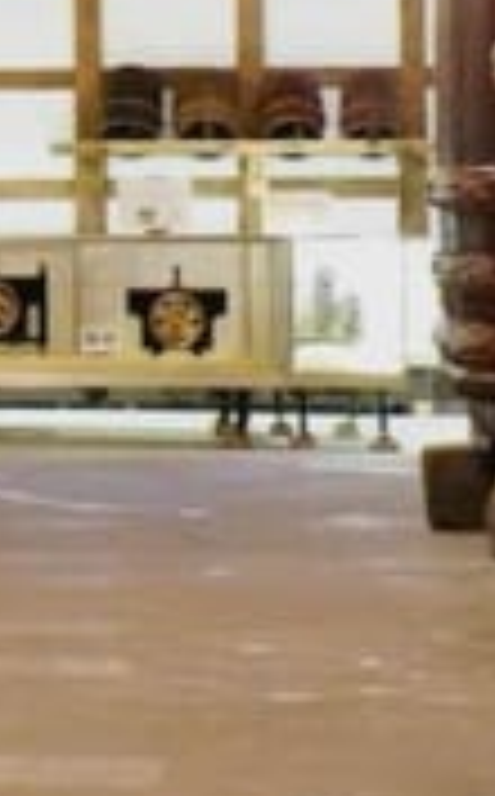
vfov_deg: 11.1
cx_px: -315
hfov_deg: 6.9
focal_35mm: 187
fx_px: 4053
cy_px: -90
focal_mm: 24
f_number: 7.1
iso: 6400
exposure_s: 1/15
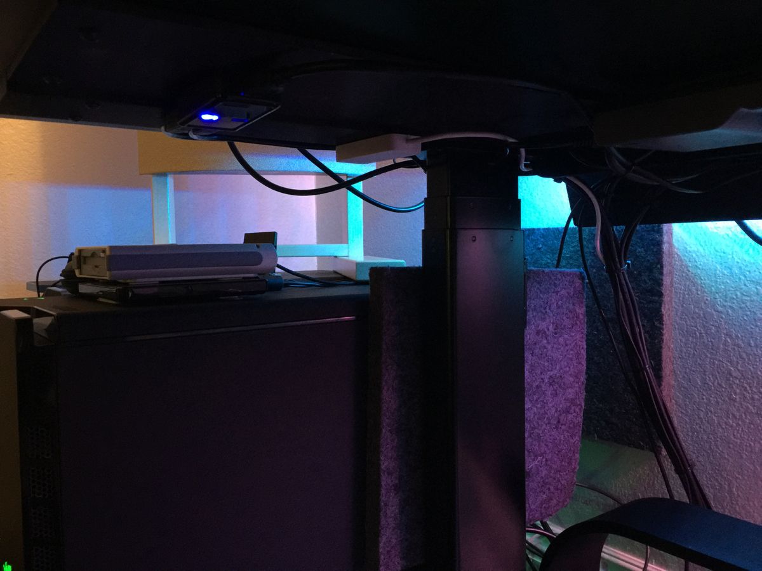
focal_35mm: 29
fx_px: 638
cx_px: 381
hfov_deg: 61.7
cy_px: 286
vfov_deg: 48.2
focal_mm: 4.15
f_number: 2.2
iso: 125
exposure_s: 1/4
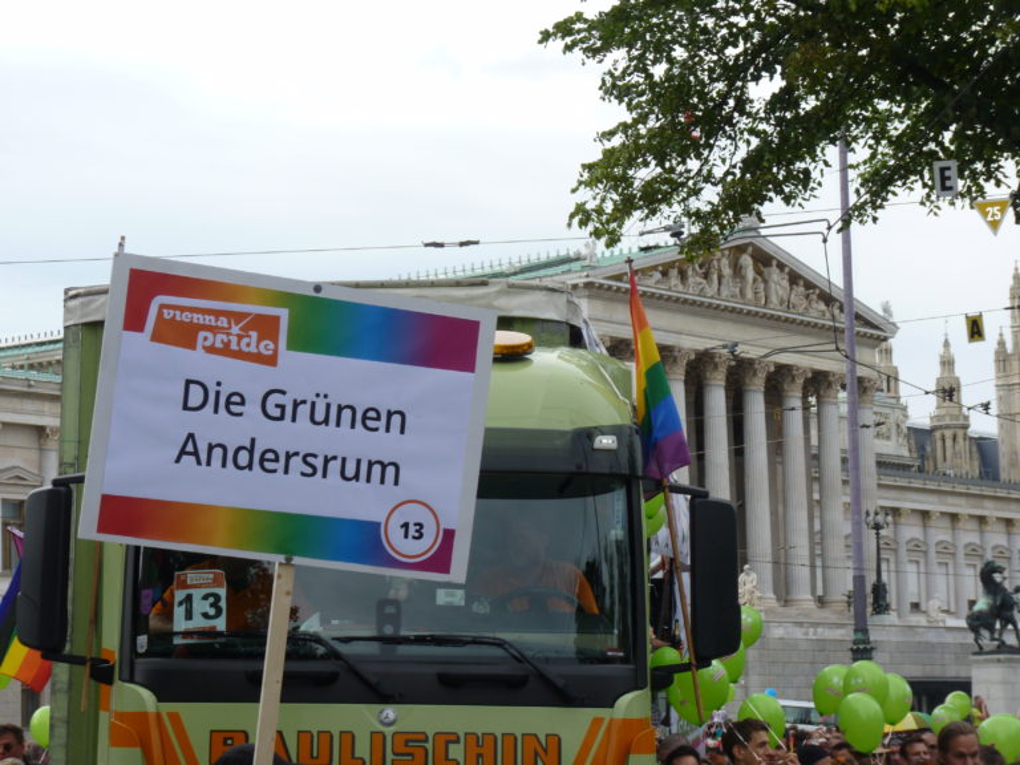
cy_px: 382
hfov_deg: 19.4
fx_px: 2976
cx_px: 510
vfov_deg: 14.6
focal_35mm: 101
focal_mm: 18
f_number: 5
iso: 80
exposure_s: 1/250
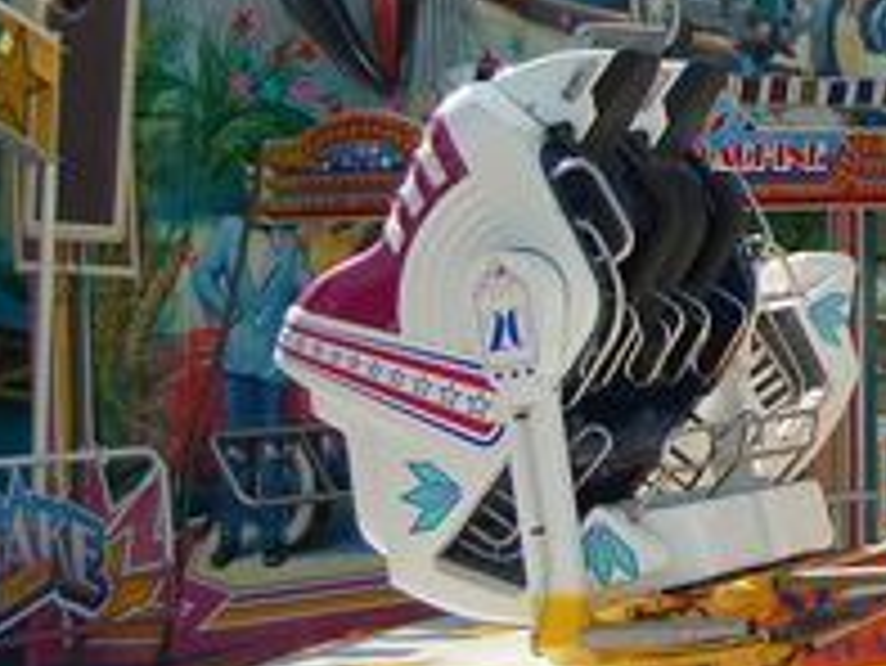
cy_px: 61
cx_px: 1309
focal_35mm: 131
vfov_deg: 11.3
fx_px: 3355
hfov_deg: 14.1
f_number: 4.5
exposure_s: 1/1000
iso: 200
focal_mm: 28
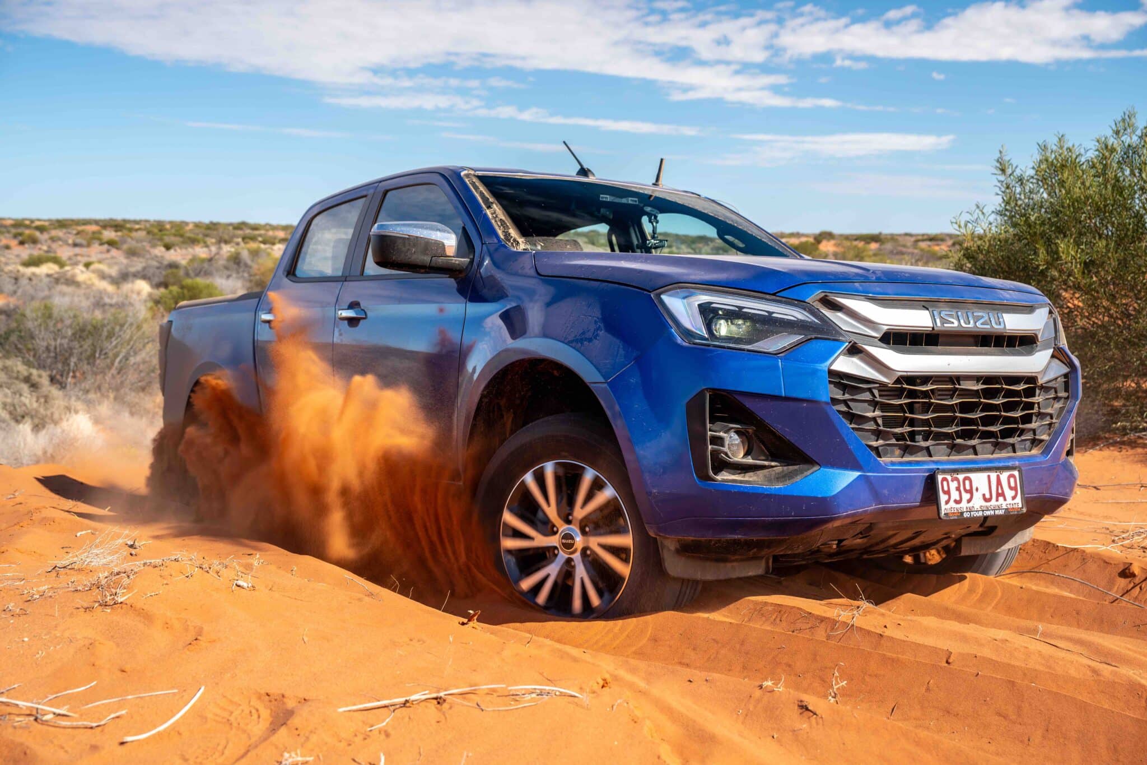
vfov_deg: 32.6
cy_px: 382
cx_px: 574
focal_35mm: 41
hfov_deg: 47.4
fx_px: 1306
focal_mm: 41
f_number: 4.5
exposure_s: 1/200
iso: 50
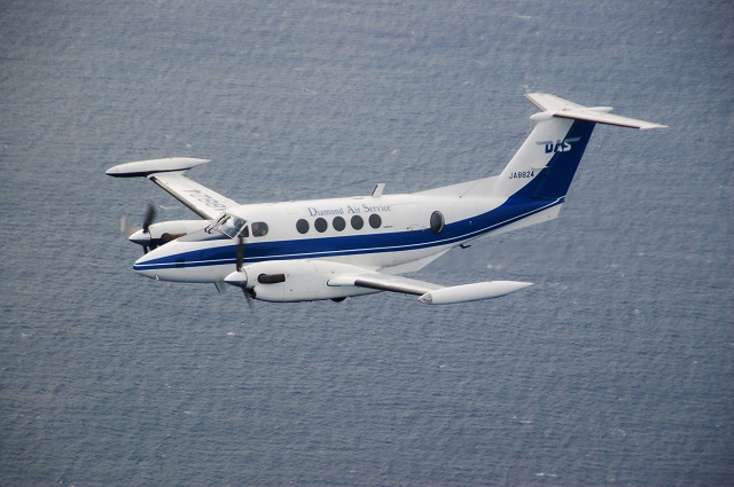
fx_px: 4123
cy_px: 244
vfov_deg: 6.8
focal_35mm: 202
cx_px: 367
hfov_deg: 10.2
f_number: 6.3
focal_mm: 135
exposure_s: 1/500
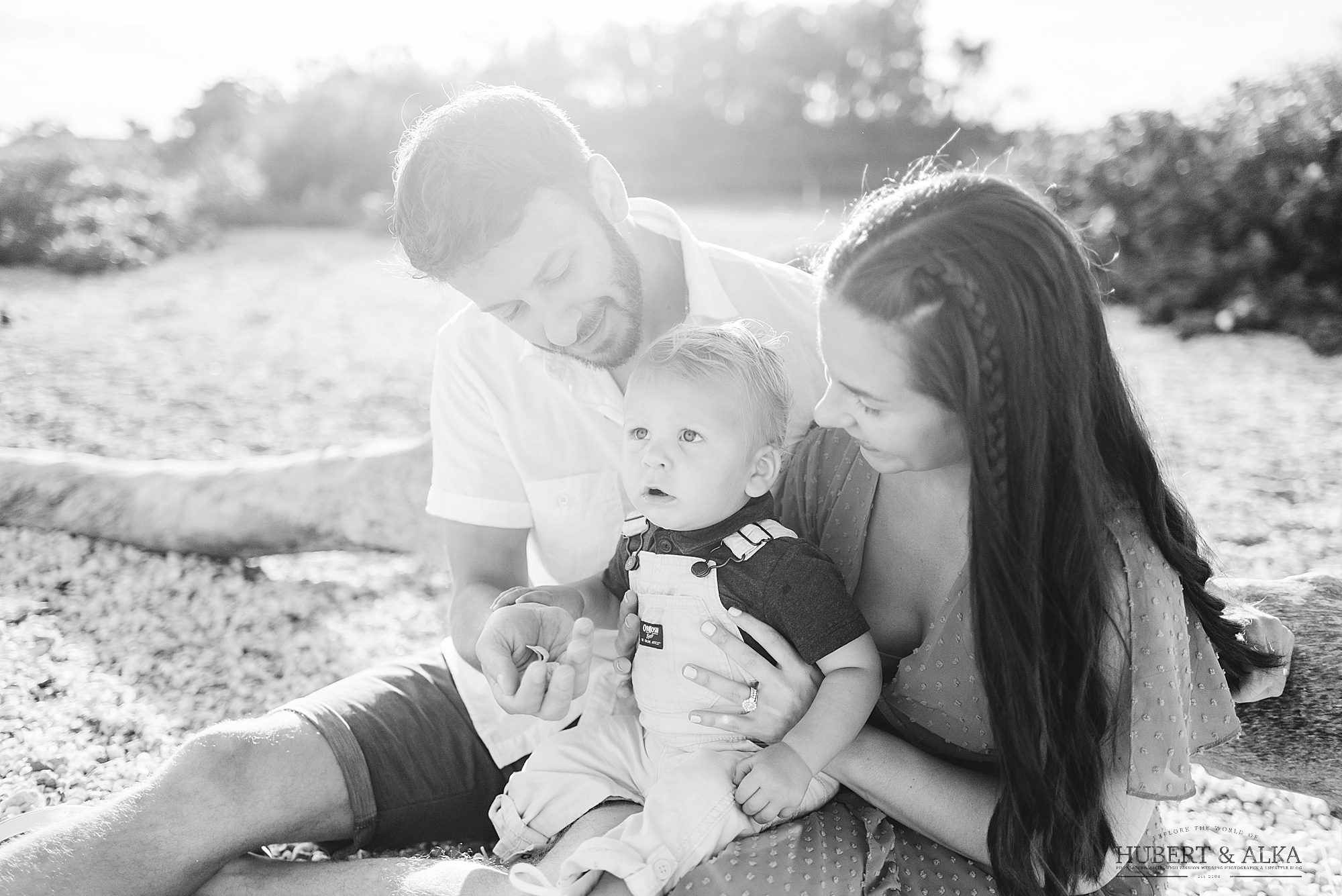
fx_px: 1305
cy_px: 448
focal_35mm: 35
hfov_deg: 54.4
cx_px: 671
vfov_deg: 37.9
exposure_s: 1/8000
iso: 400
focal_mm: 35
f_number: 1.8
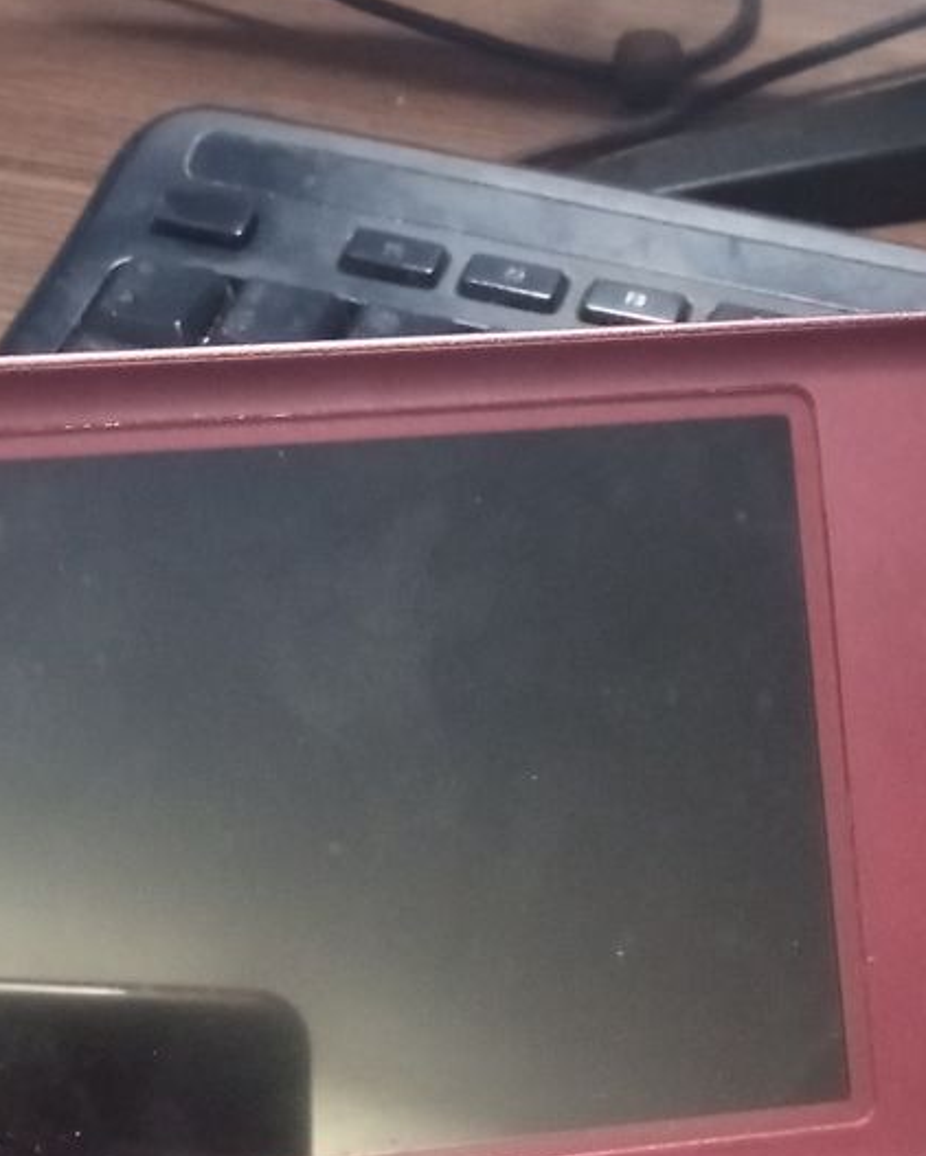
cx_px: 474
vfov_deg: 28.7
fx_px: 2054
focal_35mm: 60
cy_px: 1255
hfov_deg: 25.4
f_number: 2.2
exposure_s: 1/13.3
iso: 3496
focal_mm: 3.79
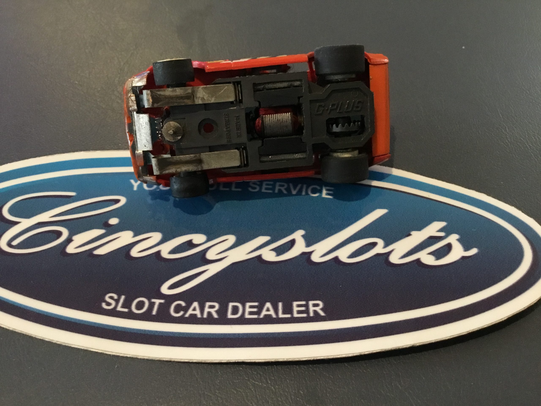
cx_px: 270
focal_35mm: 31
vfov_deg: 45.4
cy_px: 203
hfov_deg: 58.4
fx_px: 484
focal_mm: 3.3
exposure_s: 1/15
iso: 250
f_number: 2.4
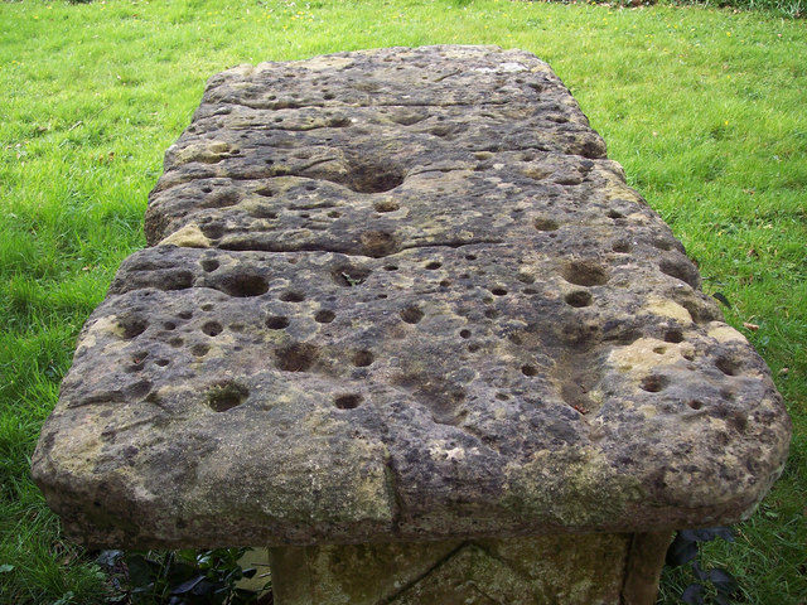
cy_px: 302
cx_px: 404
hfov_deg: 47.9
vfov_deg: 36.8
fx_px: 909
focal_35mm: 39
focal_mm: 8
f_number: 3.4
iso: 100
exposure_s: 1/125
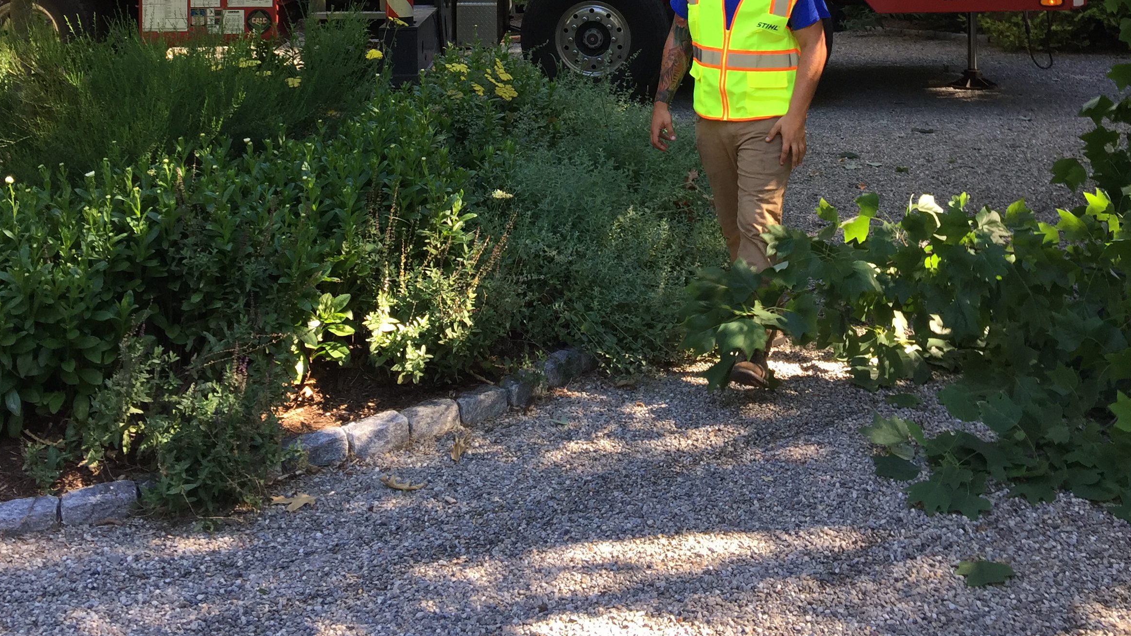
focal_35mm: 44
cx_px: 546
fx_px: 1319
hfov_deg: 46.4
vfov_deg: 25.0
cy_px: -86
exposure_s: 1/120
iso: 32
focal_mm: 4.15
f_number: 2.2
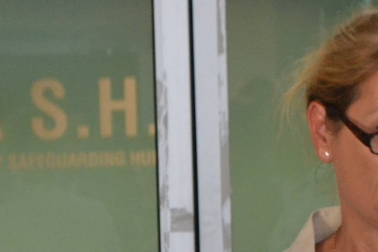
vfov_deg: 5.9
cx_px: 164
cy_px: 276
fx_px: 2436
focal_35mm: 232
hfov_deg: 8.9
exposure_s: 1/60
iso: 3200
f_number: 5.3
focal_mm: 48
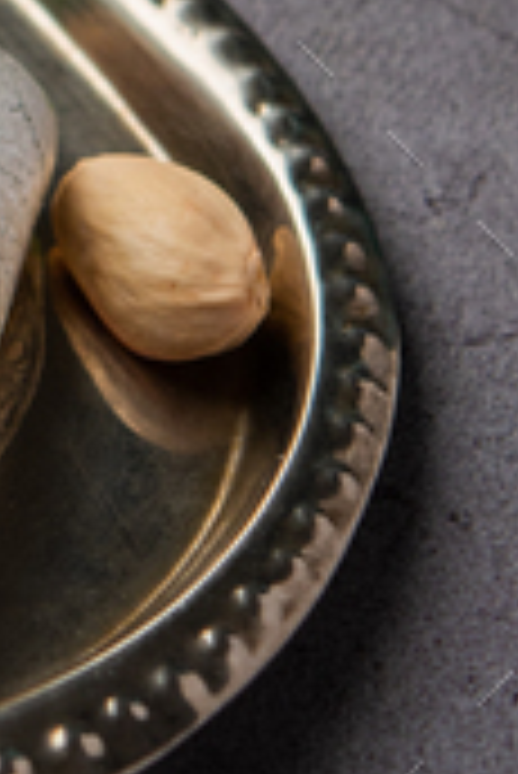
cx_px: -653
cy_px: -248
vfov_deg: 6.6
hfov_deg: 4.4
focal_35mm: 309
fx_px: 6655
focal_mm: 60
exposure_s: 1/125
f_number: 5.6
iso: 125
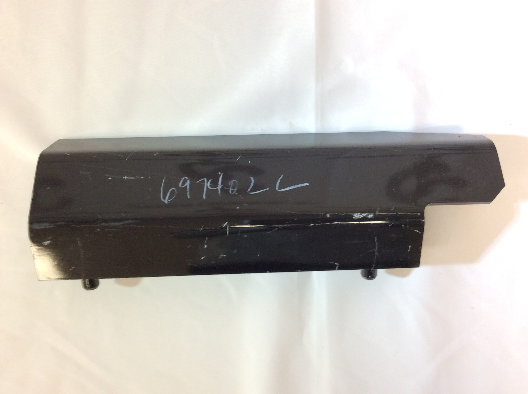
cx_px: 264
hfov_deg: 56.9
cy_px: 197
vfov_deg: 44.1
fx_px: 487
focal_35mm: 32
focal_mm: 3.3
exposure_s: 1/24
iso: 100
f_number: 2.4
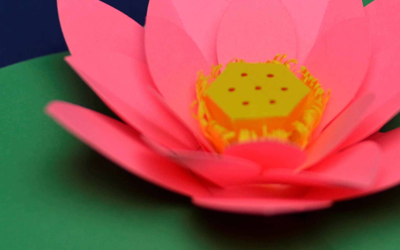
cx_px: 343
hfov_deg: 13.2
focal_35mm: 158
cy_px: 5
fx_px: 1723
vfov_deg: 8.3
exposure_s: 1/1250
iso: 500
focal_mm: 50
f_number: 2.5
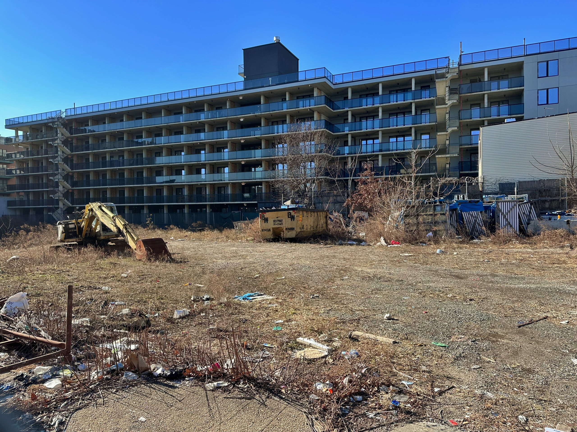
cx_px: 288
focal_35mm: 24
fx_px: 400
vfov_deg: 56.8
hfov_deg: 71.6
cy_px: 216
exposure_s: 1/2070
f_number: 1.78
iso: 80
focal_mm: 6.86
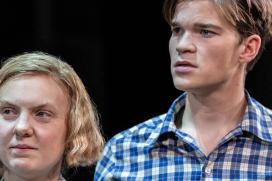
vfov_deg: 4.8
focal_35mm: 288
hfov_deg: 7.1
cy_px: 188
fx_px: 2176
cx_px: 56
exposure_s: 1/250
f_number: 2.8
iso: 640
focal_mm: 112
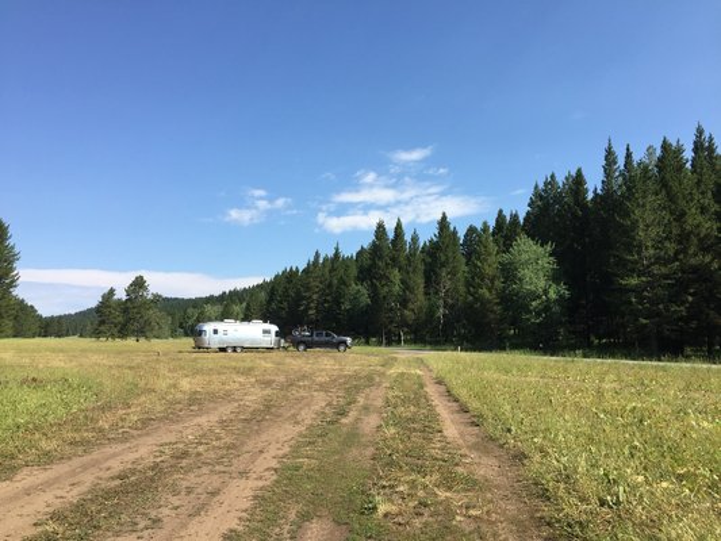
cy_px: 270
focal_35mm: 29
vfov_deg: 48.2
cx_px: 360
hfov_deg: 61.6
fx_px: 604
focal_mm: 4.15
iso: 32
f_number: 2.2
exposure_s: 1/1647
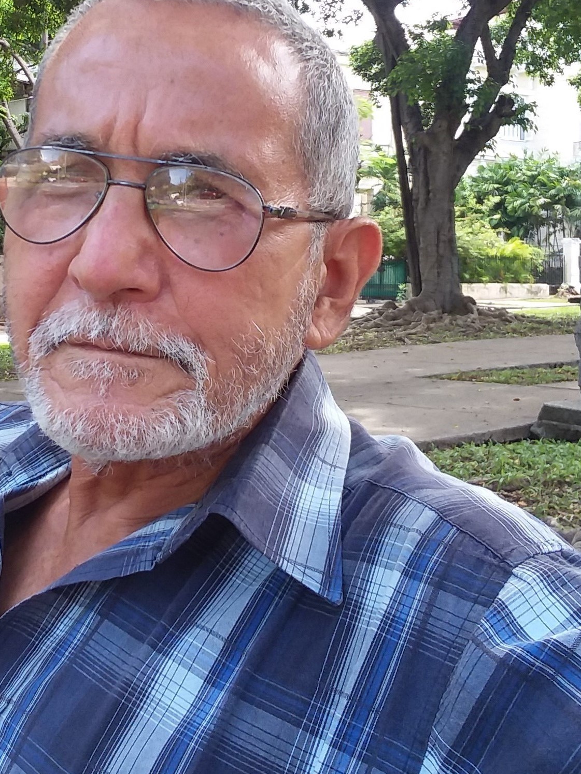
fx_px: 1119
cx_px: 144
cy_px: 285
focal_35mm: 50
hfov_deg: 28.7
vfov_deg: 37.9
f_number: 1.9
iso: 50
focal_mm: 2.47
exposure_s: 1/120
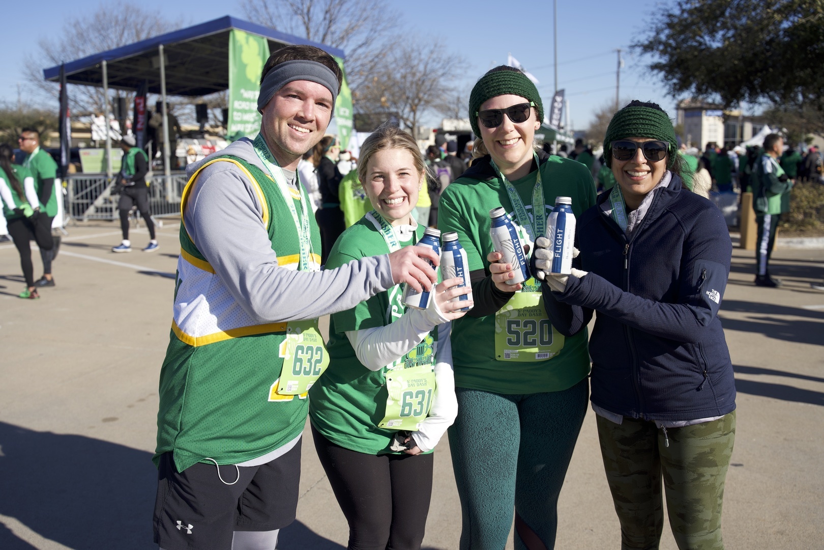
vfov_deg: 35.9
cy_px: 275
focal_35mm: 37
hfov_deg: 51.9
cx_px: 412
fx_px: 847
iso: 100
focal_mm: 37
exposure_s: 1/800
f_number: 4
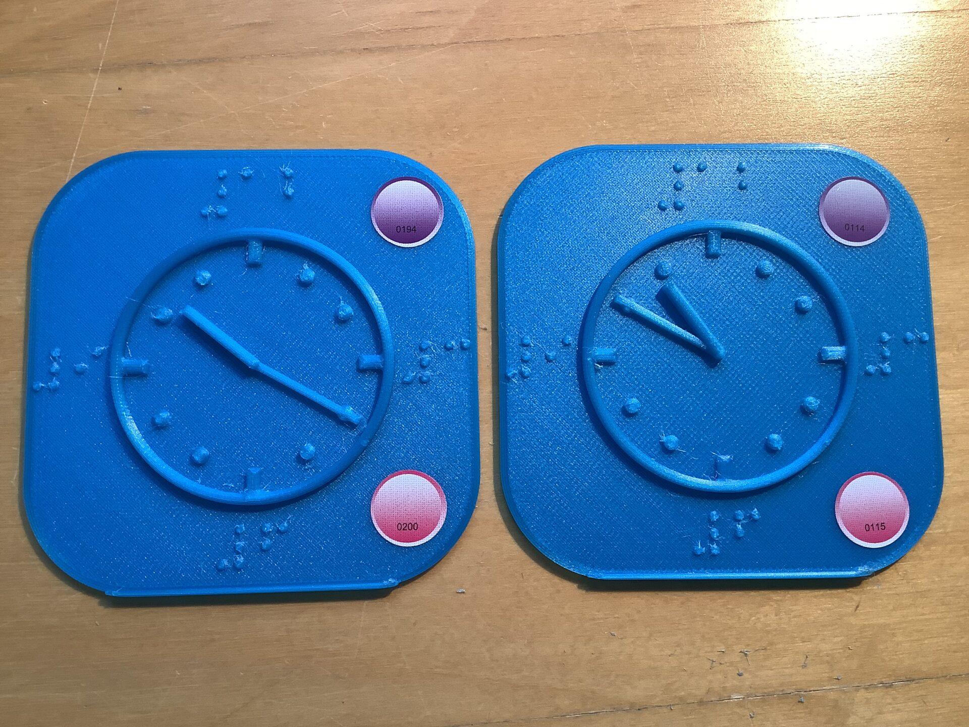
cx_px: 484
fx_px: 868
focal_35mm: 31
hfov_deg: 58.4
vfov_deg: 45.4
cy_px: 364
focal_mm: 3.3
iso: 100
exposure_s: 1/50
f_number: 2.4
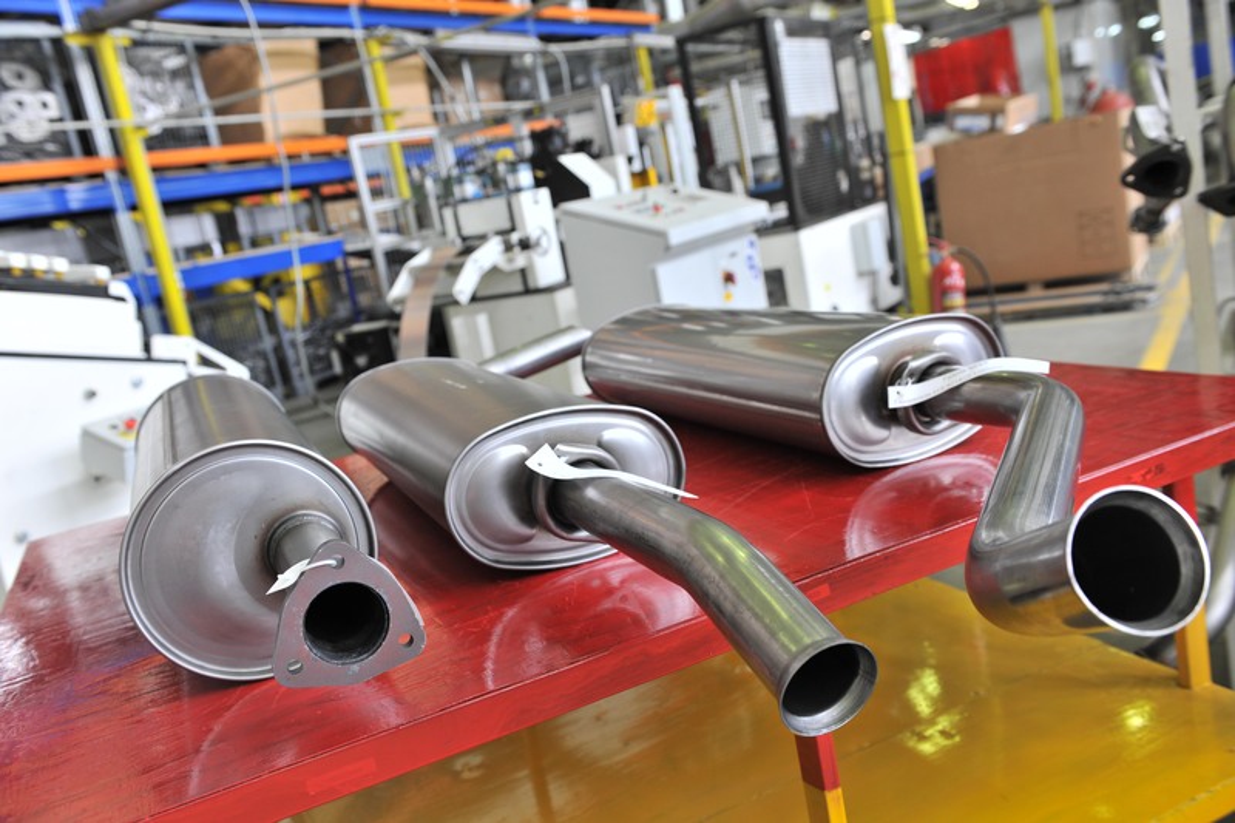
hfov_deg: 55.8
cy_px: 412
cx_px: 618
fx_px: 1166
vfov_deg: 38.9
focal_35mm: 34
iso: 400
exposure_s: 1/80
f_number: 4.5
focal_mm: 34
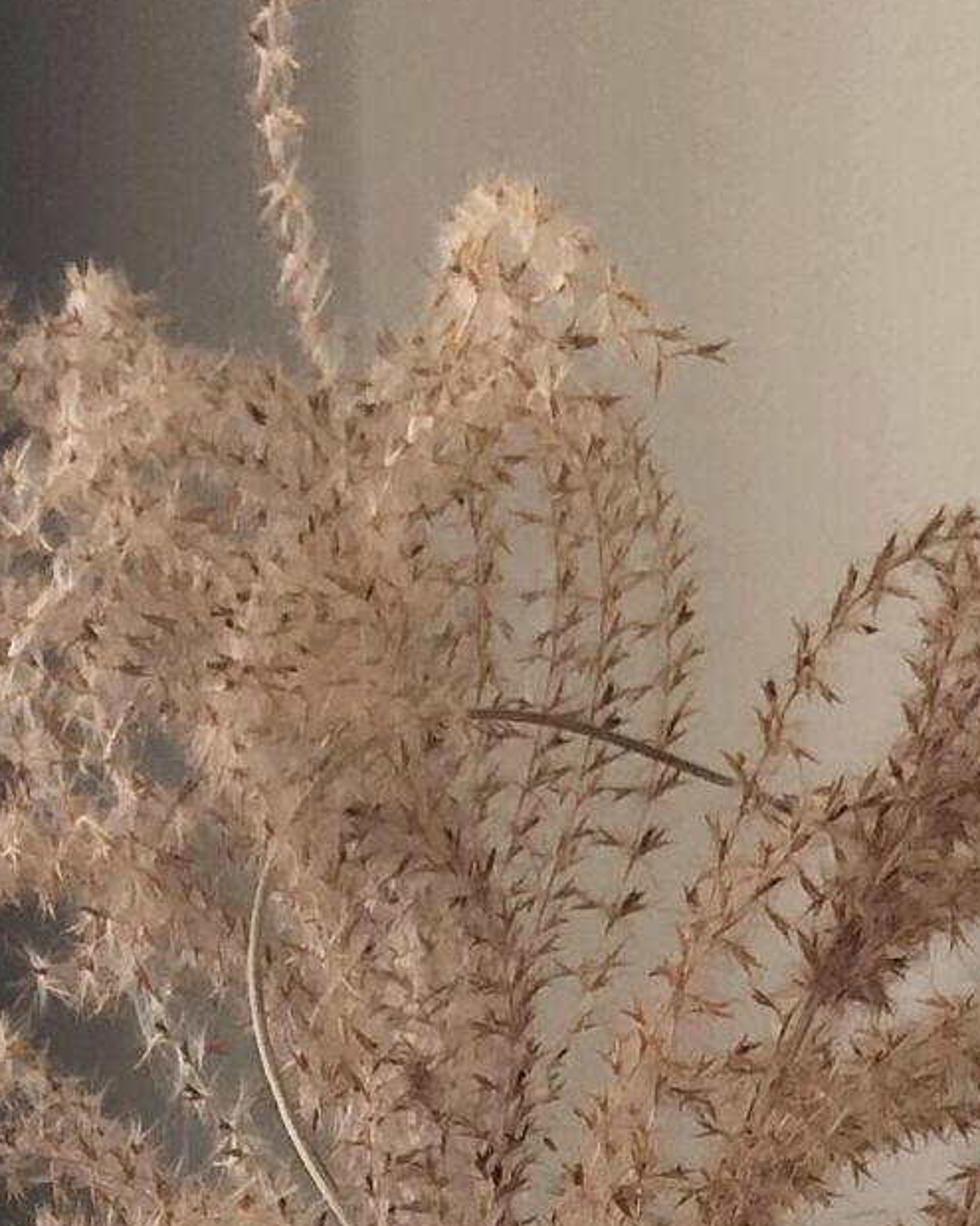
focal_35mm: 113
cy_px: 2204
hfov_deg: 13.4
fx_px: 4098
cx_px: -38
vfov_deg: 14.8
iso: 25
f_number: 1.8
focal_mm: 3.99
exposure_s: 1/30
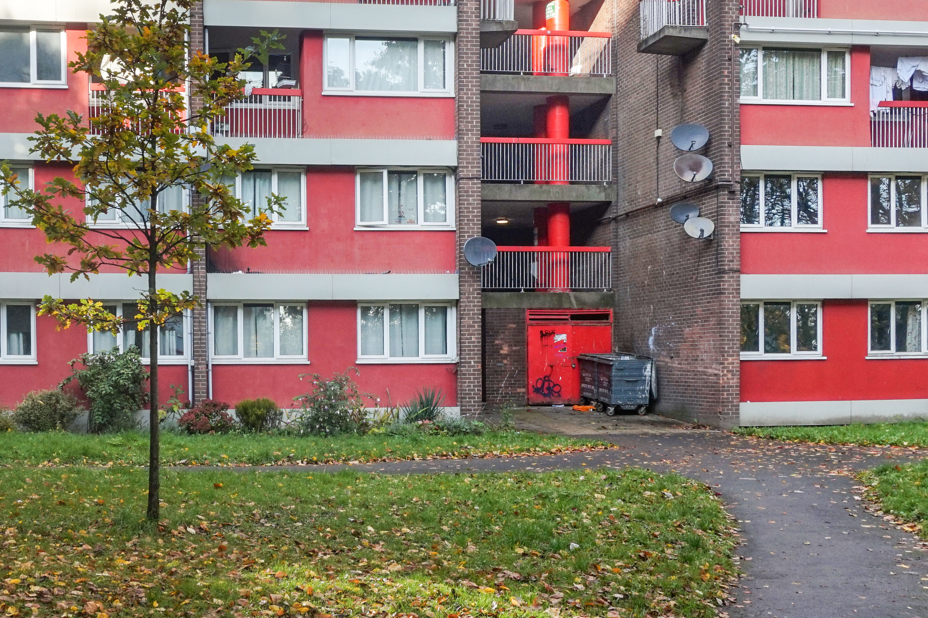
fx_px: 1159
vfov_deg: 28.6
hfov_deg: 42.9
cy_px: 56
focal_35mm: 45
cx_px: 289
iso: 100
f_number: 9
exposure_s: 1/80
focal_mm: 16
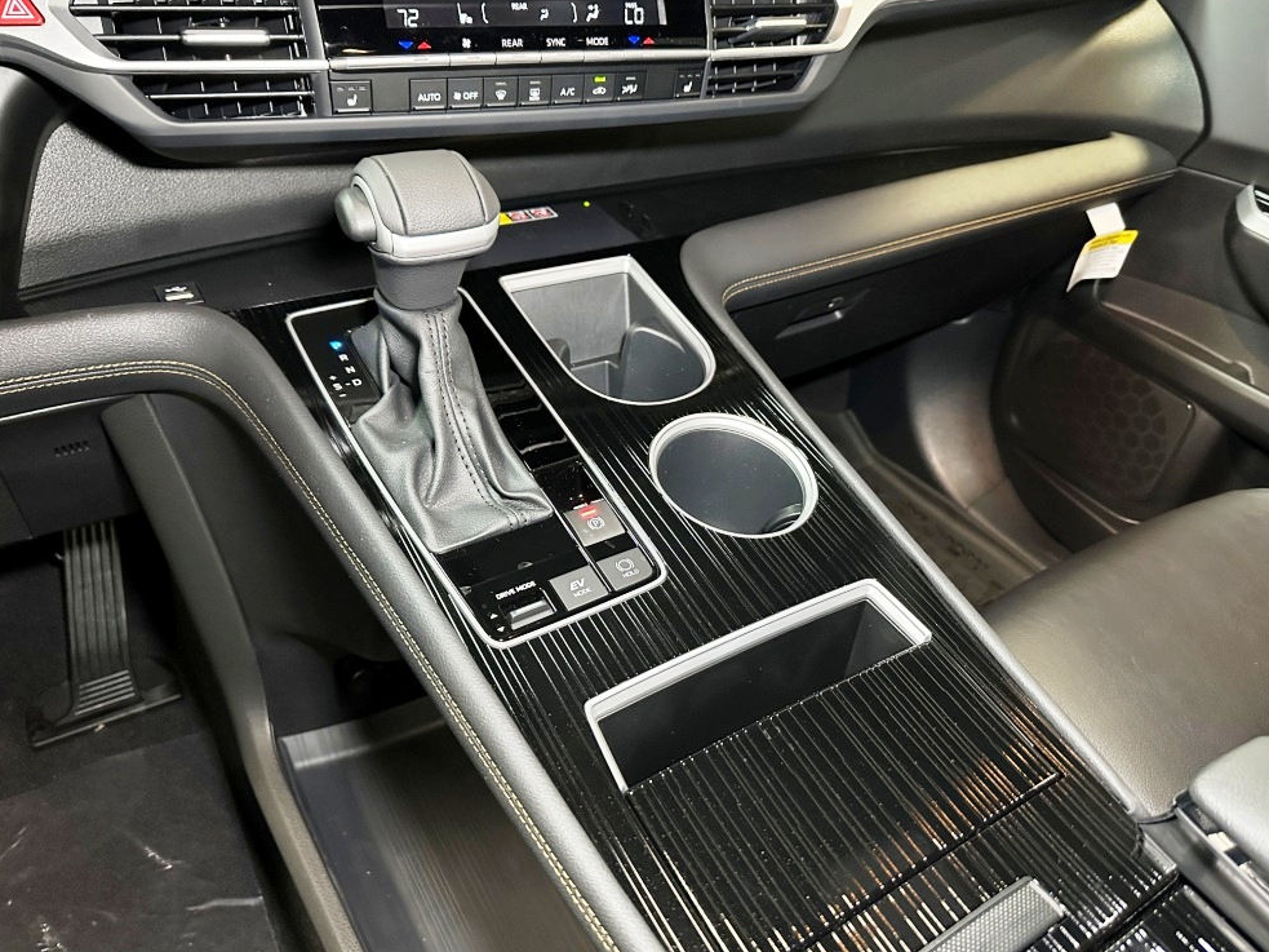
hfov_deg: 69.4
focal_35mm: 25
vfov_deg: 54.9
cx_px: 648
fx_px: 916
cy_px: 468
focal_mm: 6.86
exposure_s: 1/30
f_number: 1.78
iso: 800
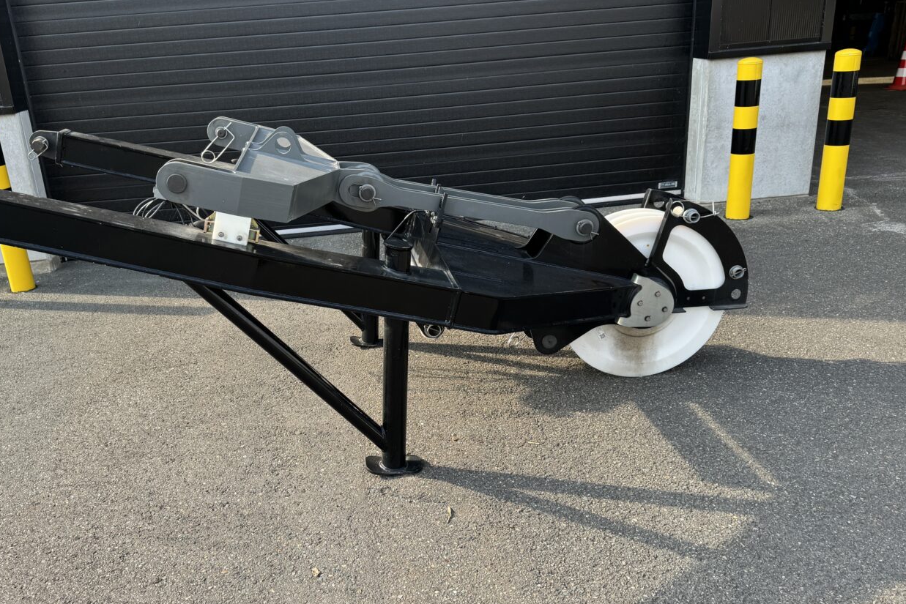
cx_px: 368
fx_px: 780
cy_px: 315
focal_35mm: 31
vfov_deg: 42.3
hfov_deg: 59.8
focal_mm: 6.76
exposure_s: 1/700
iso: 80
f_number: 1.78
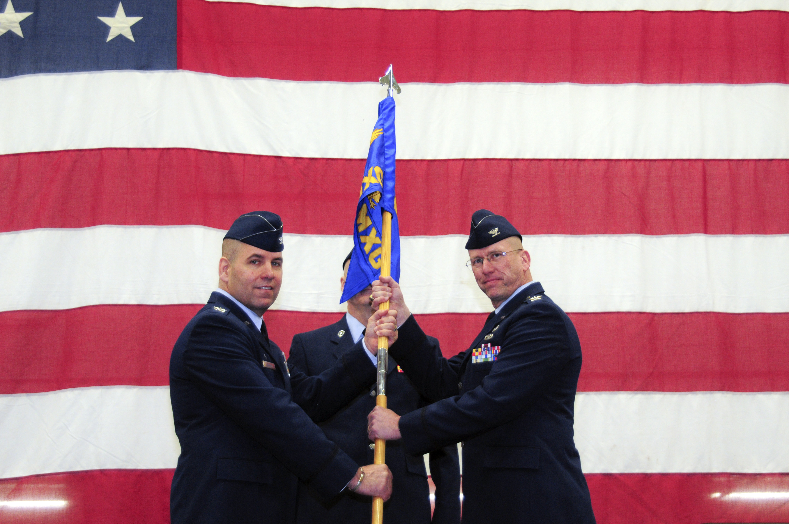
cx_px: 394
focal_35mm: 75
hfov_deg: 27.0
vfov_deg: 18.1
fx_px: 1642
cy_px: 262
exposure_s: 1/60
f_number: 4.5
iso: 640
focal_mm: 50
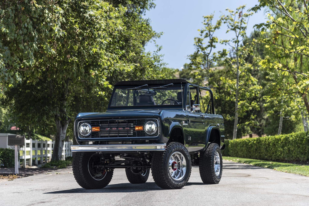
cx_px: 154
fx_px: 790
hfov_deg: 22.1
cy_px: 103
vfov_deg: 14.9
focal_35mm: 92
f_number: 4.5
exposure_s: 1/200
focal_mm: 92
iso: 160
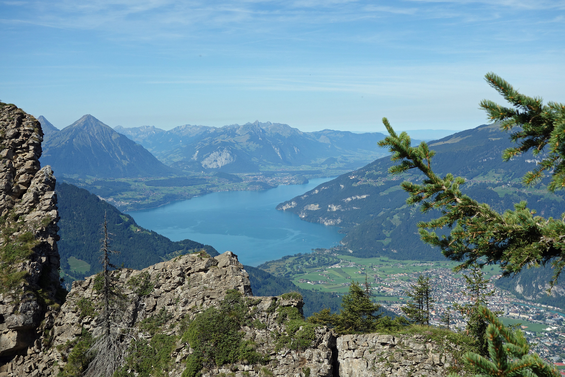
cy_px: 188
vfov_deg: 27.0
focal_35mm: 50
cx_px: 282
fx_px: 785
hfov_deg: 39.6
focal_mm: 18.45
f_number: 5.6
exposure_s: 1/640
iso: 125
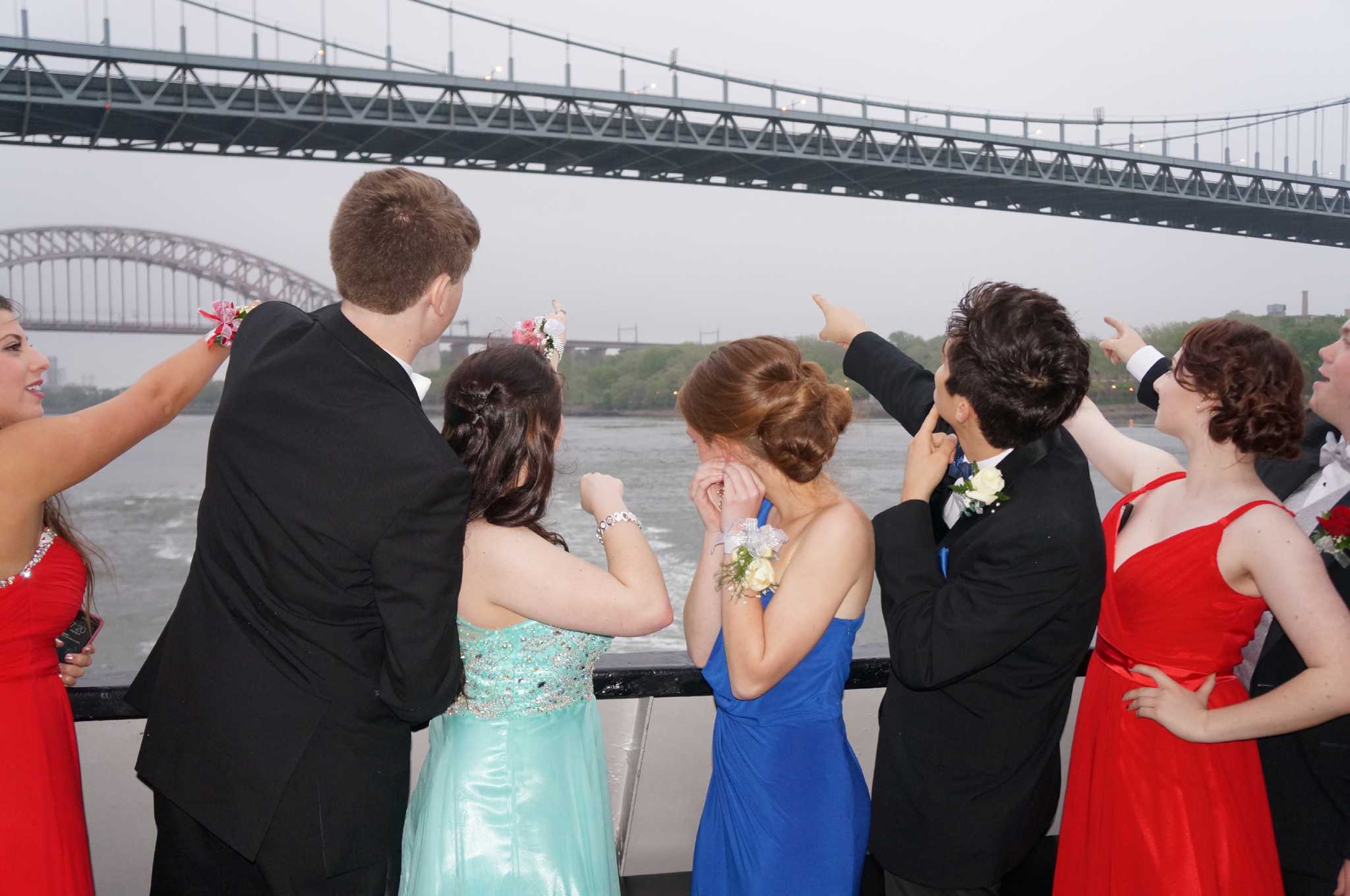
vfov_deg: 39.9
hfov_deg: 57.3
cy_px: 448
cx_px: 675
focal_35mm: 33
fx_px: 1236
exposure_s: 1/160
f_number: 4
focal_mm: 22
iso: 1000
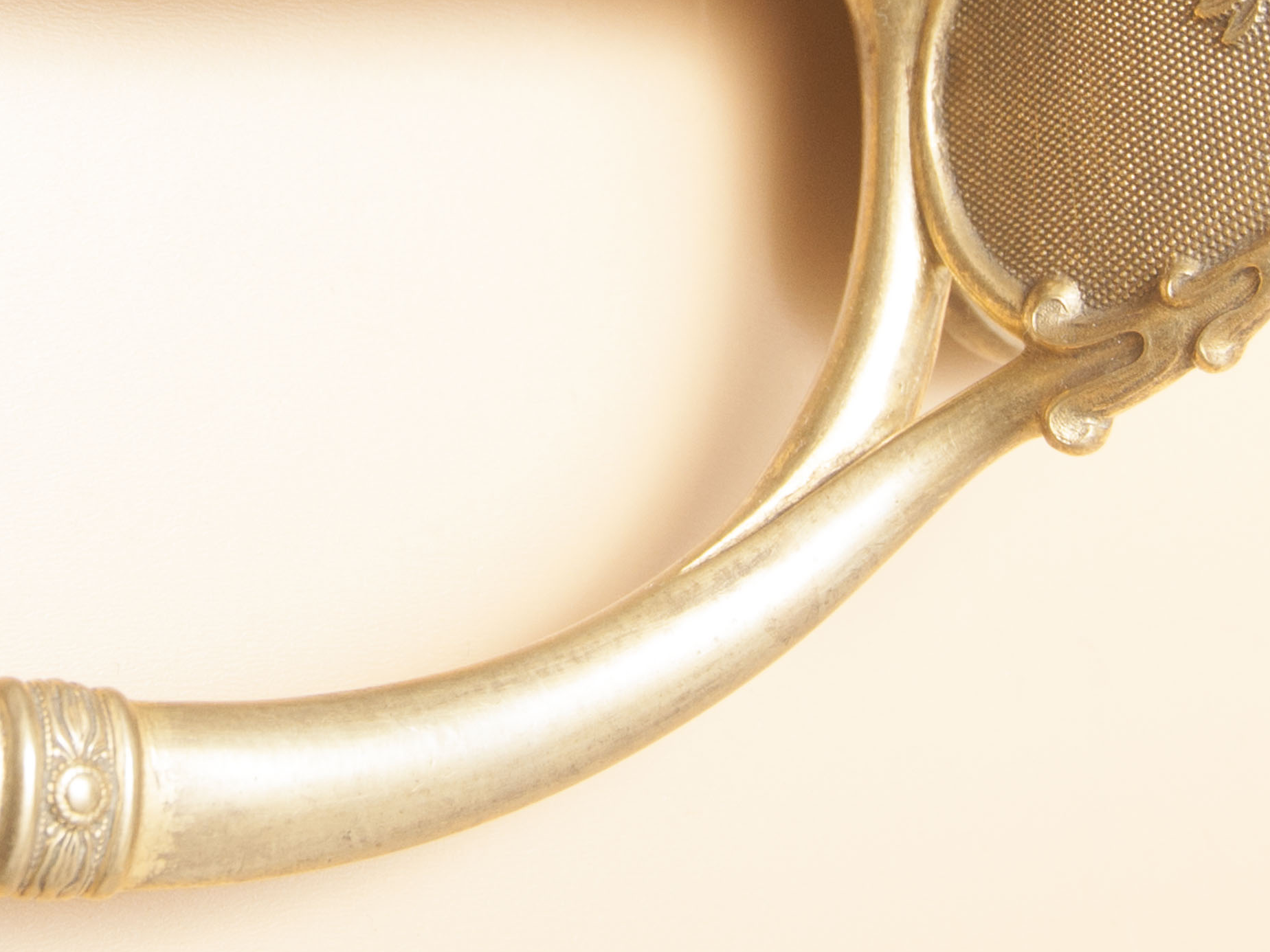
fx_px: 4659
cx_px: 329
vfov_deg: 11.6
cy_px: 15
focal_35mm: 127
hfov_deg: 15.5
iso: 400
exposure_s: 1/200
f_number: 7.1
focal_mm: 38
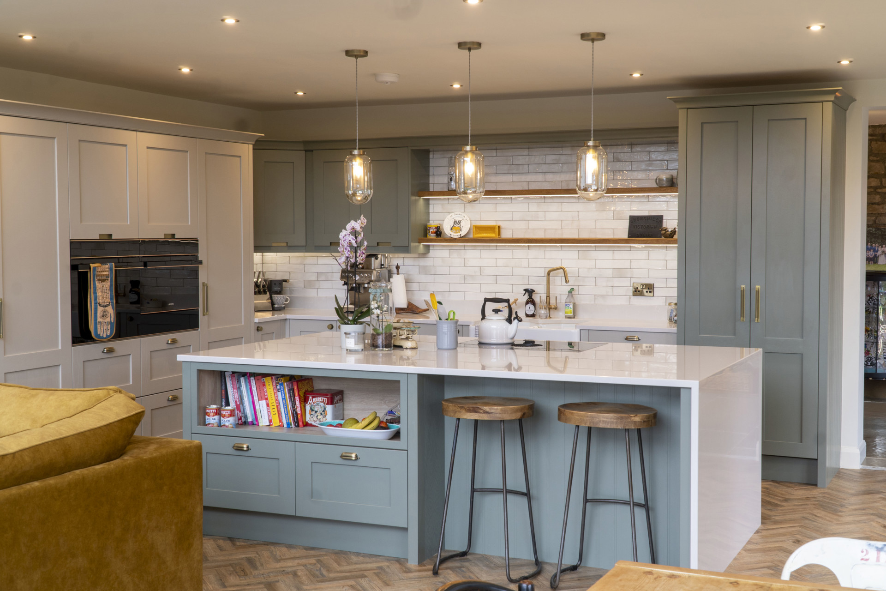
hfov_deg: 45.0
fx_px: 1070
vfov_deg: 30.8
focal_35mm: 44
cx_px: 443
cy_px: 296
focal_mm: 29
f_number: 11
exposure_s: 1/5
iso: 200
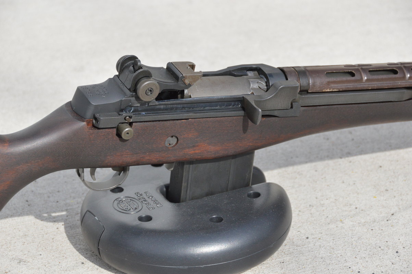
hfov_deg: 14.4
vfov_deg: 9.6
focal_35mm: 142
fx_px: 1629
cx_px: 206
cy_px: 137
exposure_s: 1/2000
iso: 800
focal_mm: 95
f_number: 8
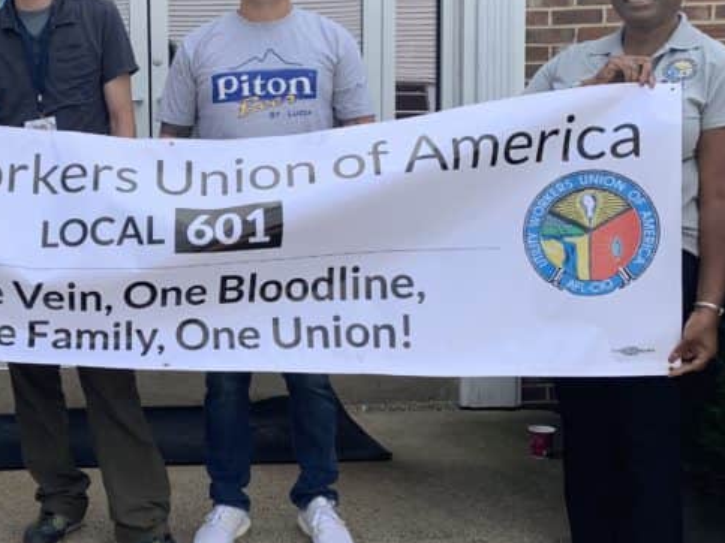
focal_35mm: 55
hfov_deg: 32.9
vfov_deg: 26.5
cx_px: 57
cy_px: 328
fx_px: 1152
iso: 25
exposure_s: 1/1235
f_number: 1.8
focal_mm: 4.25
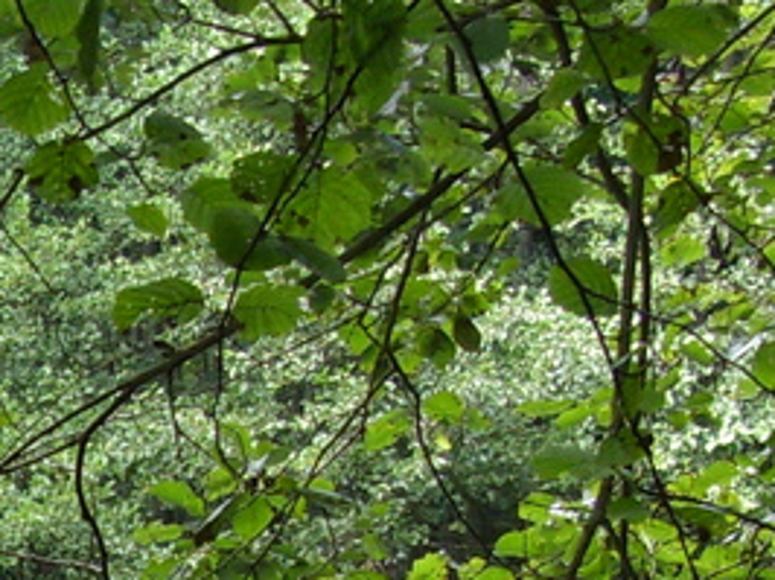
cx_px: -408
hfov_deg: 9.3
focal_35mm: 206
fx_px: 4608
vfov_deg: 7.0
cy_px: 1128
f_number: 2.8
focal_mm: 6.3
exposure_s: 1/60
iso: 100
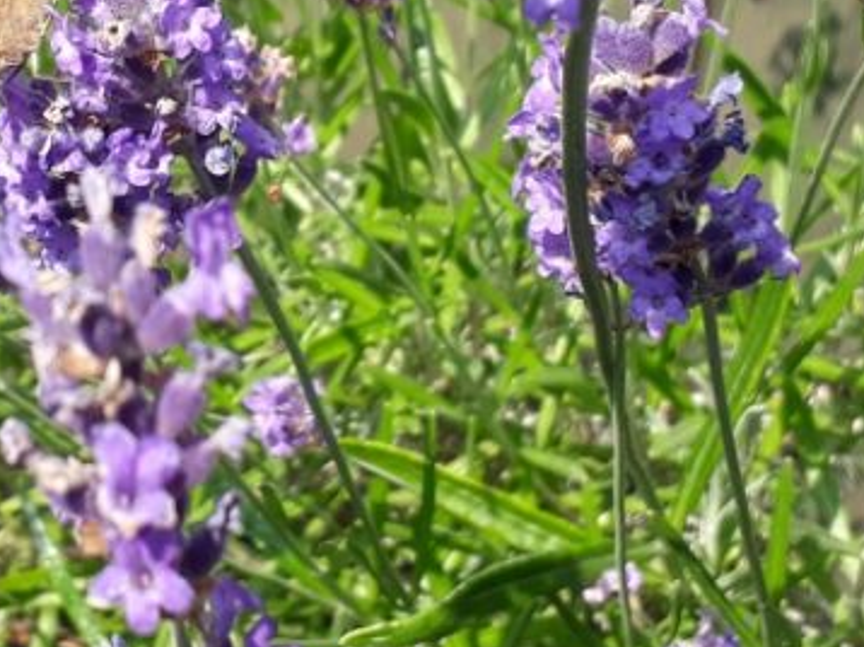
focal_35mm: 58
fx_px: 1447
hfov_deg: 31.8
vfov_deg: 24.4
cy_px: 58
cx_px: 106
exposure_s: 1/610
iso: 40
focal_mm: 3.6
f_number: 1.9
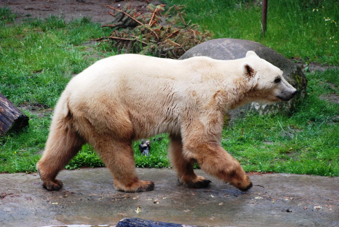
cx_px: 170
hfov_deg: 6.2
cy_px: 114
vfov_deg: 4.2
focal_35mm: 330
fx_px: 3111
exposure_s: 1/250
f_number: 5.3
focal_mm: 220
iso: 400
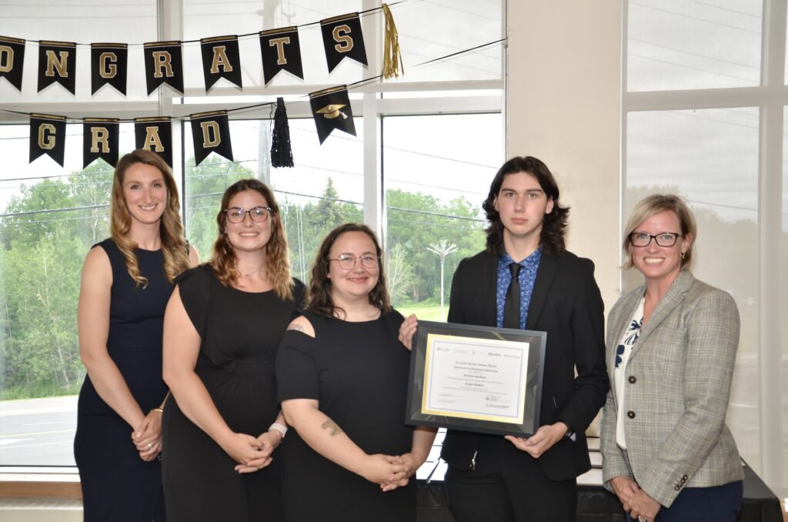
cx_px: 394
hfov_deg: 41.2
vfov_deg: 27.9
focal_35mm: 48
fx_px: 1048
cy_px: 261
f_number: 5.6
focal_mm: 32
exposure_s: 1/100
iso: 320
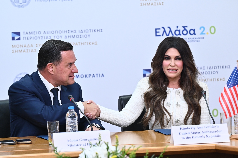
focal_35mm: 230
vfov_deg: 6.0
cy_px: 79
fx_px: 1519
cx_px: 119
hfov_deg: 9.0
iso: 2800
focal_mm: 230
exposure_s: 1/250
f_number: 5.6
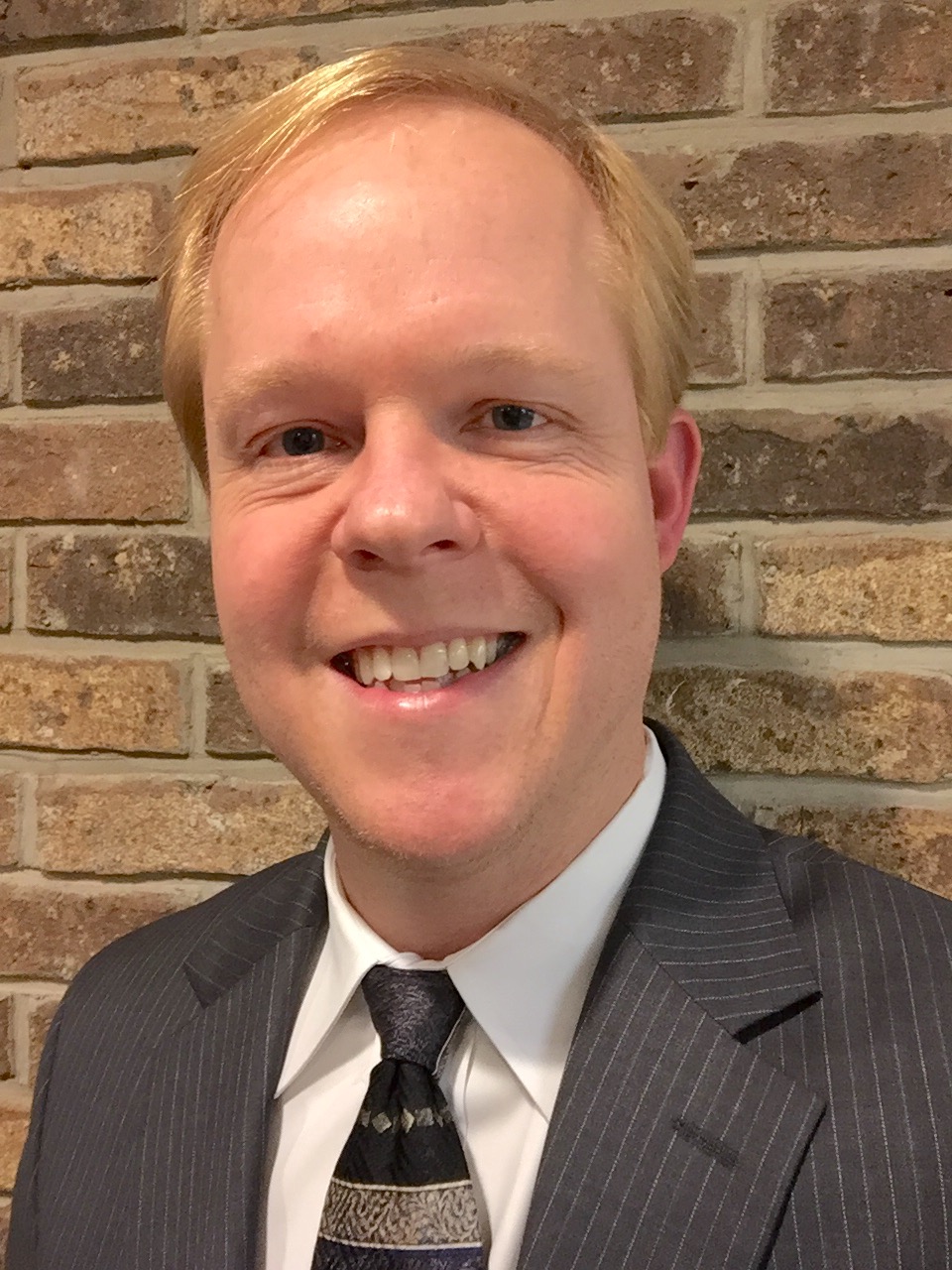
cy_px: 635
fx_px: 1137
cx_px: 476
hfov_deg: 45.4
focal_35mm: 31
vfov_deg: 58.4
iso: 125
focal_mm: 2.65
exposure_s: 1/30
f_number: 2.2
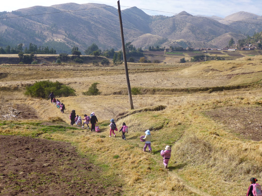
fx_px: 363
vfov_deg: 30.3
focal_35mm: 48
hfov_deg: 39.7
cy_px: 98
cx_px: 131
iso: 100
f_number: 4
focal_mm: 8.6
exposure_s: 1/320
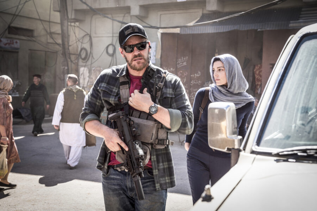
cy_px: 106
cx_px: 158
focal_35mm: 49
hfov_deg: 40.3
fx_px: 431
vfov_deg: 27.5
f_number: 4.5
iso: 100
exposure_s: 1/250
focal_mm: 49
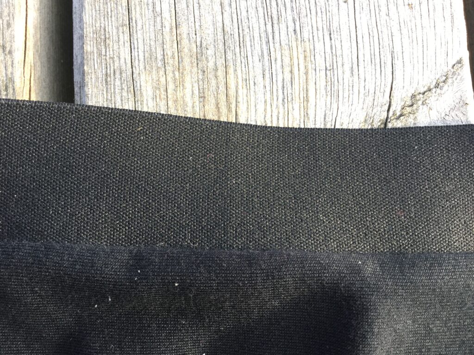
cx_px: 237
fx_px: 424
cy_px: 178
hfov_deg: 58.4
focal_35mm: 31
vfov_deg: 45.4
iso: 32
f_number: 2.4
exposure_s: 1/100
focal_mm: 3.3
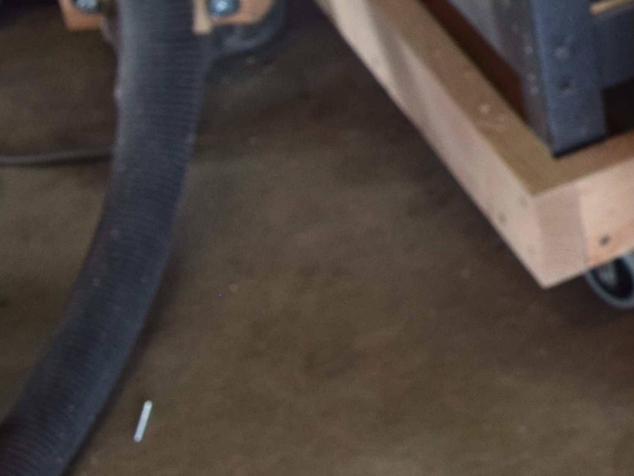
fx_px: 2636
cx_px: 1114
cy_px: -249
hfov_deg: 12.6
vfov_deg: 10.0
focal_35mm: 144
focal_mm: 25
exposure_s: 1/30
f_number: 7.1
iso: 400
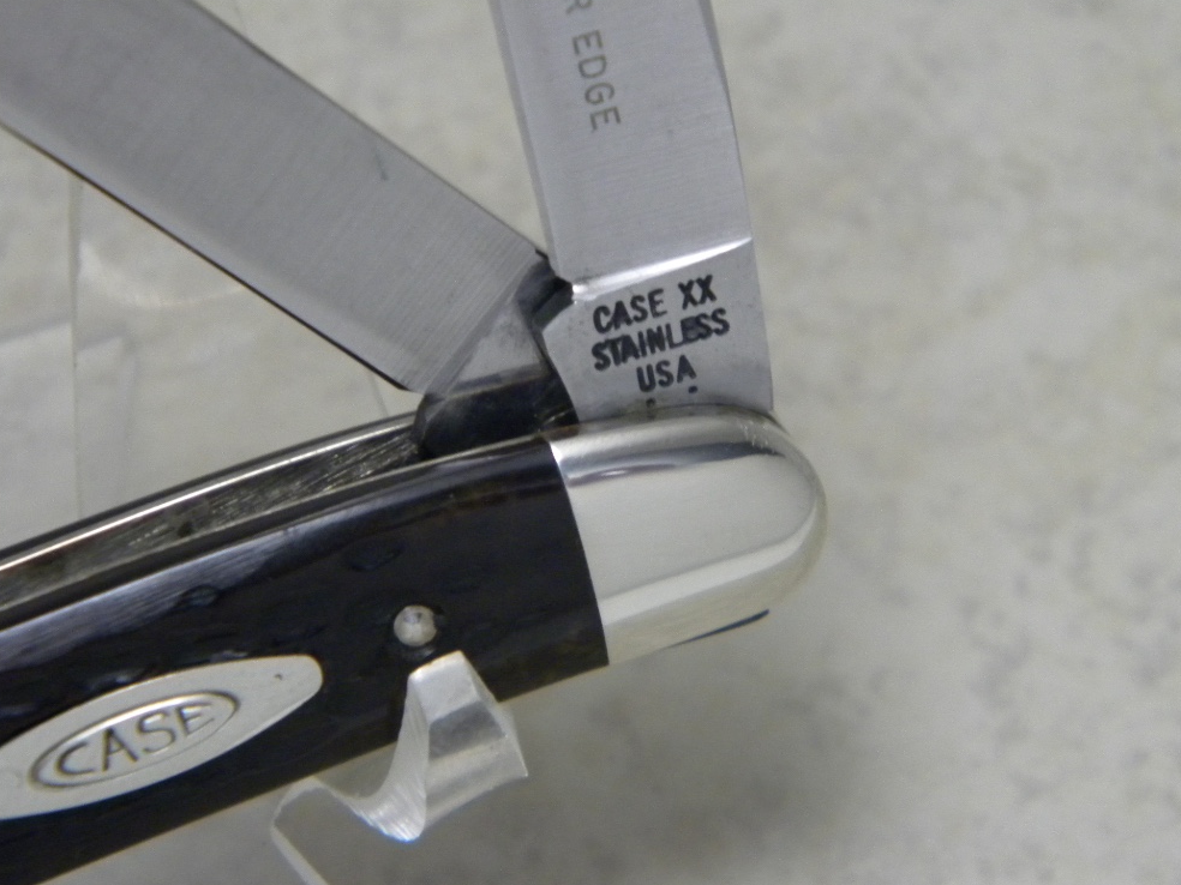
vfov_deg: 8.0
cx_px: 592
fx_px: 6346
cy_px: 441
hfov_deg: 10.6
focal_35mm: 186
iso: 400
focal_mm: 33.1
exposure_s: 1/24.4
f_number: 5.2
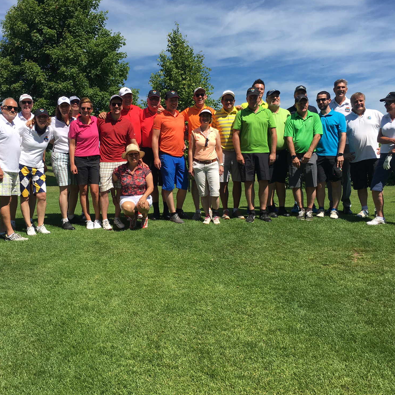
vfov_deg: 47.2
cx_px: 174
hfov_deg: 47.1
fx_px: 452
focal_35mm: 35
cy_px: 197
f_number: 2.2
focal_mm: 4.15
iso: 25
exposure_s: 1/1876
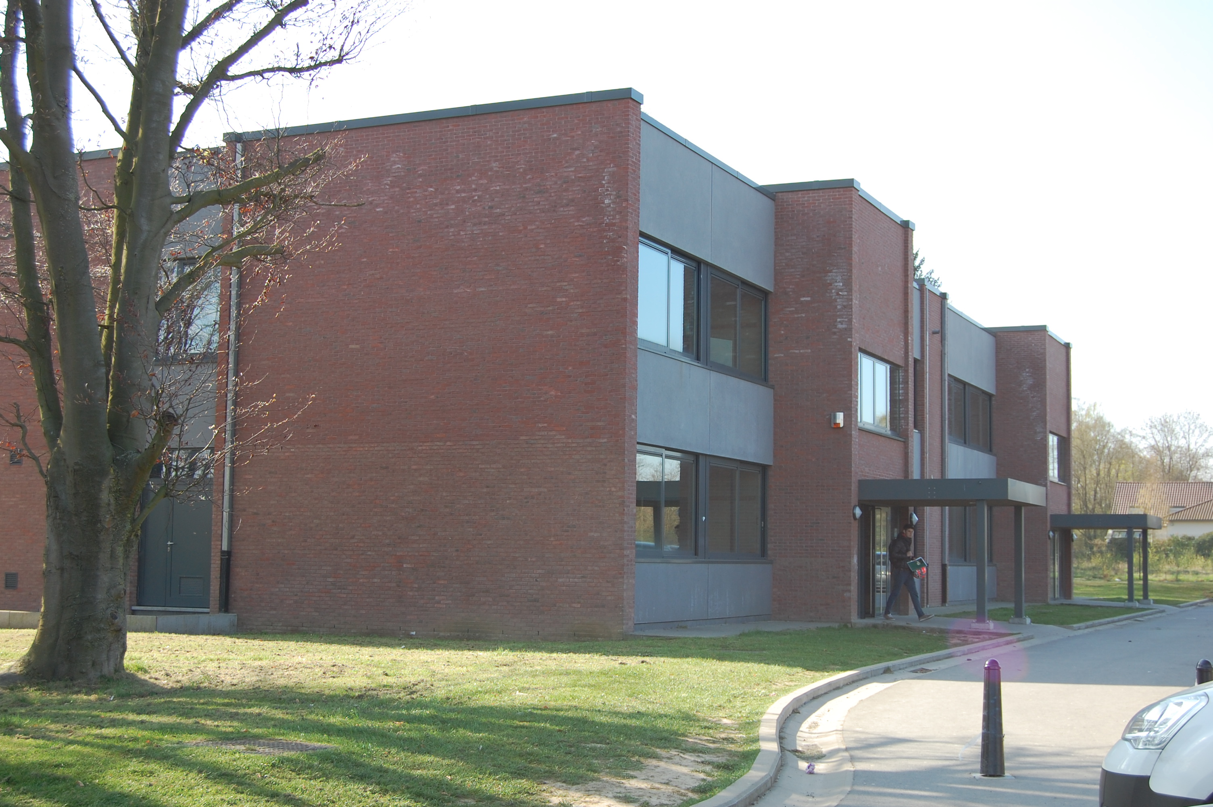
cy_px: 404
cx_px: 606
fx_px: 1616
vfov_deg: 28.0
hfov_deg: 41.1
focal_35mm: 48
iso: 200
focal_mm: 32
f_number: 6.3
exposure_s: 1/160
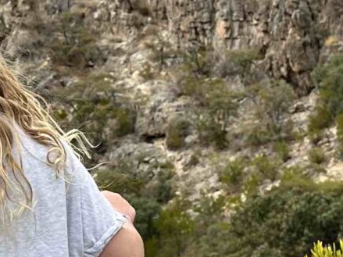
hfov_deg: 14.0
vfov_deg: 10.2
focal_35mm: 140
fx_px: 1387
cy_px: 401
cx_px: 302
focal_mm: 6.86
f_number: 1.78
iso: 80
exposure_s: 1/1779
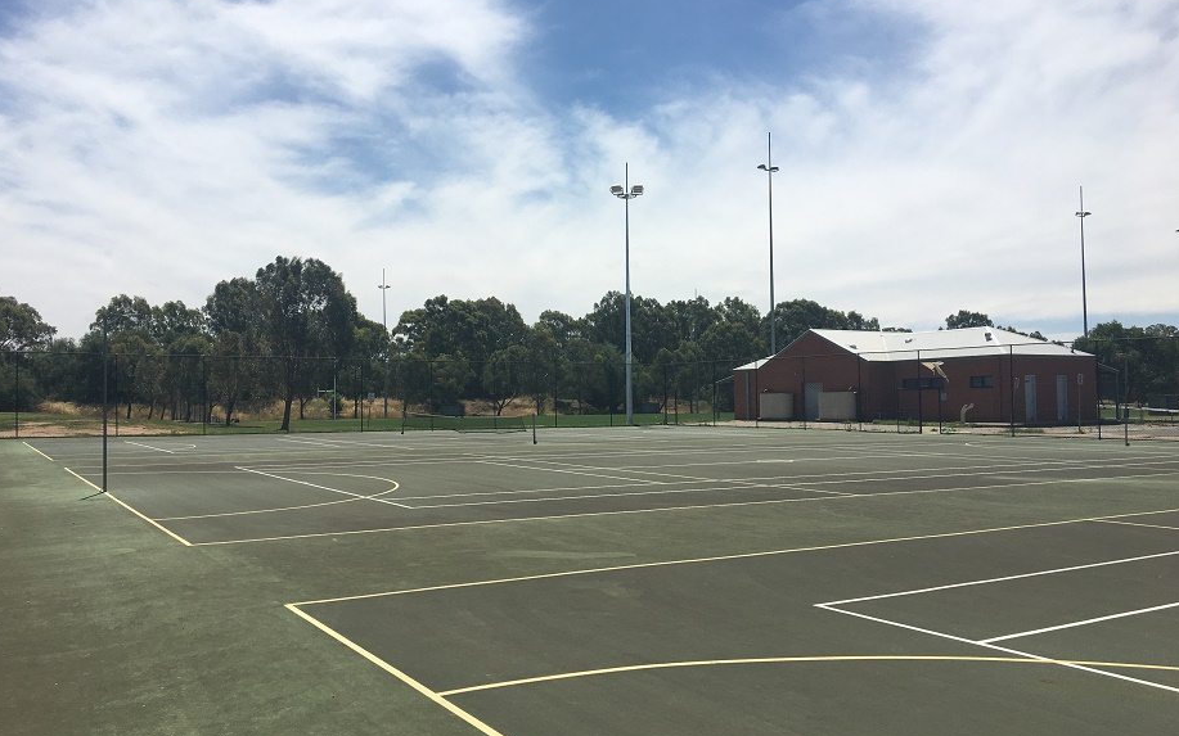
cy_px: 376
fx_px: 996
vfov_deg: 40.6
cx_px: 587
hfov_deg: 61.2
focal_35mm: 31
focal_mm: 4.15
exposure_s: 1/3077
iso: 25
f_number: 2.2
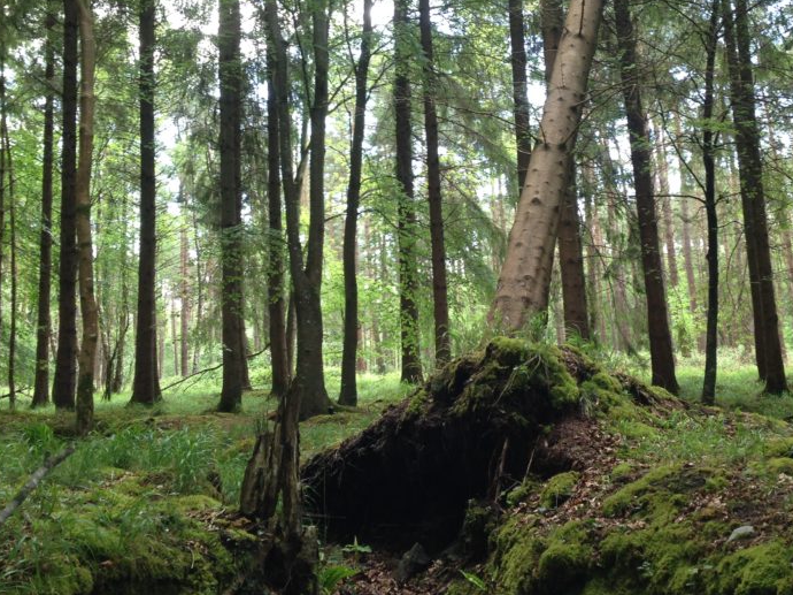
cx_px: 447
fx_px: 1122
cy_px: 191
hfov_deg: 38.9
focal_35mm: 49
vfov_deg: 29.4
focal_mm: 4.12
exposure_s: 1/40
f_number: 2.4
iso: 50
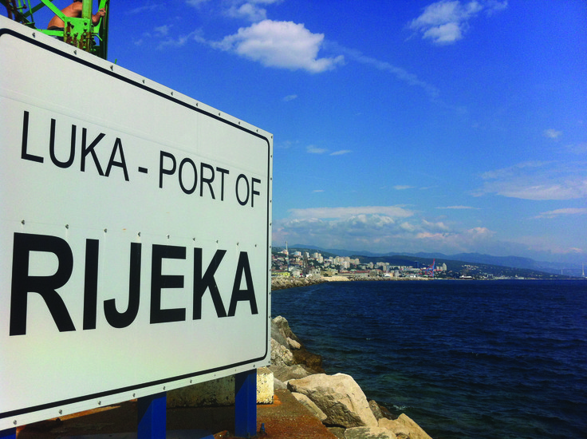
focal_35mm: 35
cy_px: 220
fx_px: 593
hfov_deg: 52.7
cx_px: 294
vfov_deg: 40.6
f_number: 2.8
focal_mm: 3.85
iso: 80
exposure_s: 1/3016
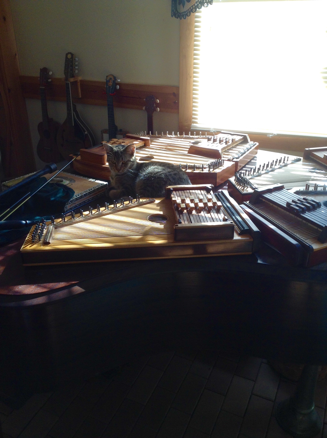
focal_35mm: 33
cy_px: 219
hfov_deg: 42.8
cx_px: 164
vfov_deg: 55.4
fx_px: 417
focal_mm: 3.3
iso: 40
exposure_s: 1/60
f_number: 2.4
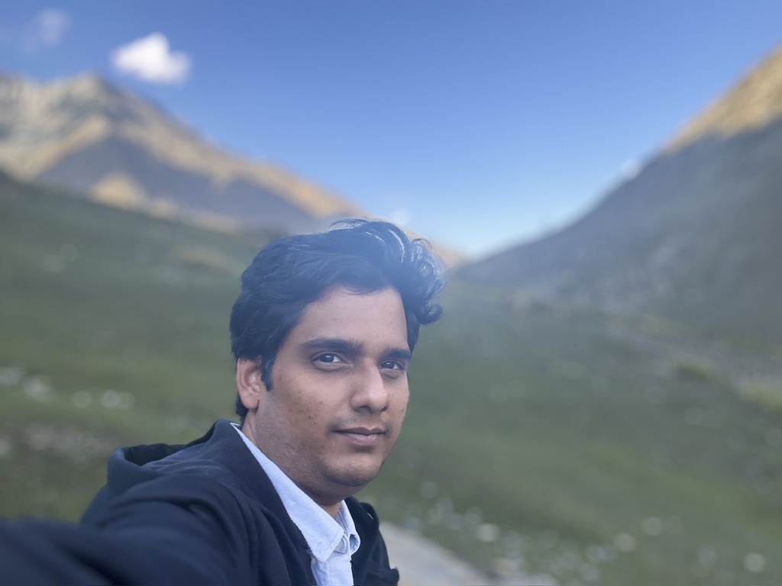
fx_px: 678
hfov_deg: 60.0
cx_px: 391
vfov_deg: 46.8
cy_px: 293
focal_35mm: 30
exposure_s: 1/159
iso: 32
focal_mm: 2.69
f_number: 1.9
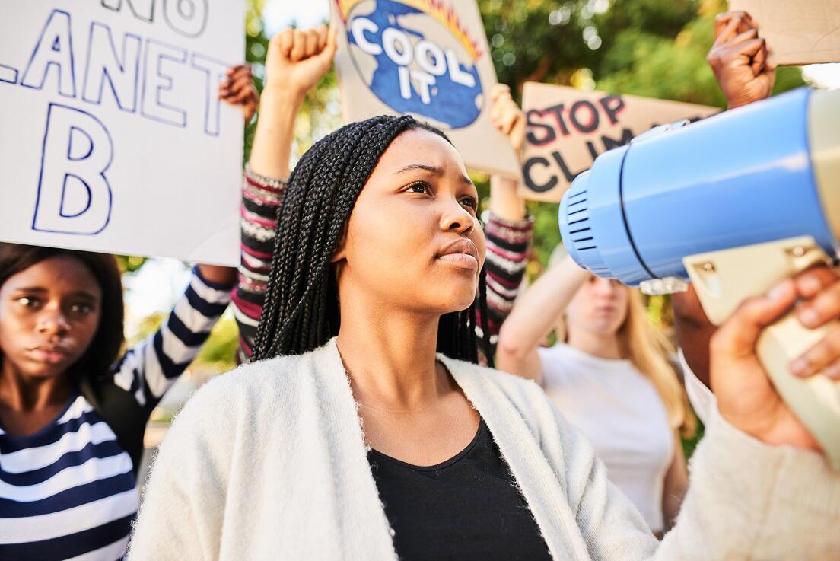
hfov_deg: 73.7
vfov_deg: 53.2
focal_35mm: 24
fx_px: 560
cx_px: 420
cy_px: 280
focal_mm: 24
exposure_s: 1/1000
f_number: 2.2
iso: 400
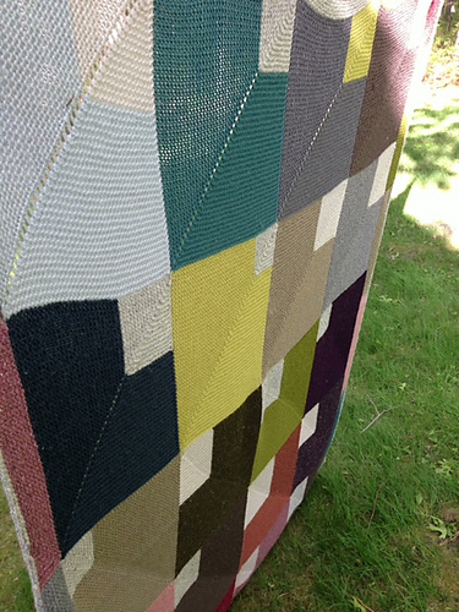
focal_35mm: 33
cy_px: 306
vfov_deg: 55.4
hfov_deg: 42.9
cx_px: 230
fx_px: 583
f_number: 2.4
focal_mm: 4.13
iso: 100
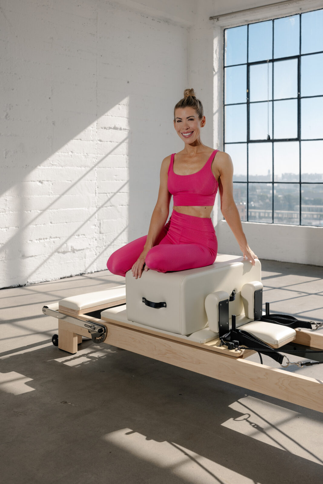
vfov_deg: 53.1
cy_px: 242
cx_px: 162
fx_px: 484
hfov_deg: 36.9
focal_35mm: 36
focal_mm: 35
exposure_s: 1/500
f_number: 4
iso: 50
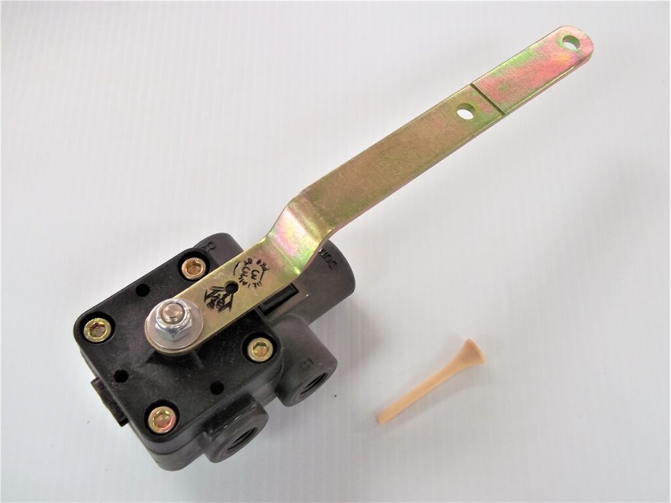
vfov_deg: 44.2
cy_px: 252
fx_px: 620
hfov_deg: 56.8
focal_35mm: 32
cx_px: 336
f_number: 2.9
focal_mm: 5.7
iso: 80
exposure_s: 1/30
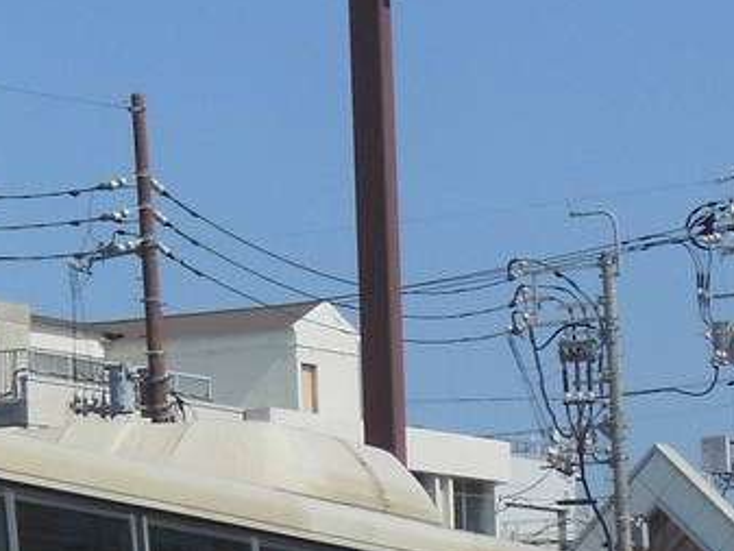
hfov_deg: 9.5
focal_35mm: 203
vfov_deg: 7.3
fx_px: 4306
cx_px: -394
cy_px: 621
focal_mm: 10.2
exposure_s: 1/500
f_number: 8.2
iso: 125
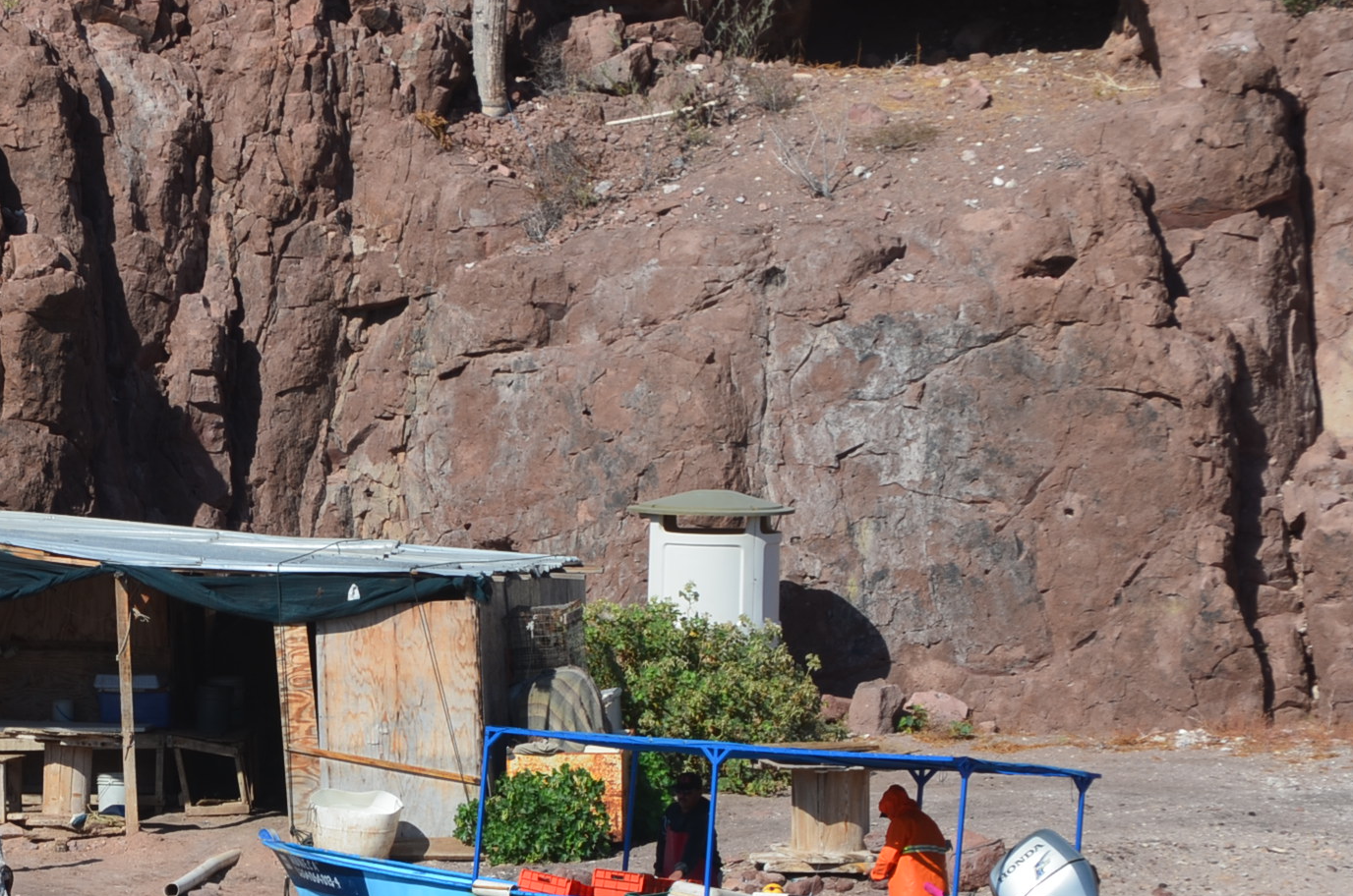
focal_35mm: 470
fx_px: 17627
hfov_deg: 4.4
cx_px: 297
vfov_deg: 2.9
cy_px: 703
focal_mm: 175
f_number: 11
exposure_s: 1/200
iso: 100
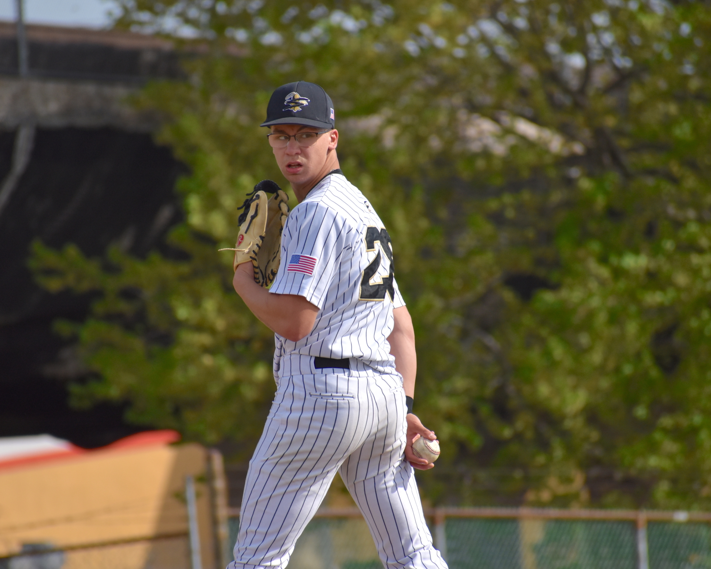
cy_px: 285
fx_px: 10689
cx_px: 318
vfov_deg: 3.0
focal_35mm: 508
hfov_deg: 3.8
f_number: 7.1
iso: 400
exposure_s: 1/2000
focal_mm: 300
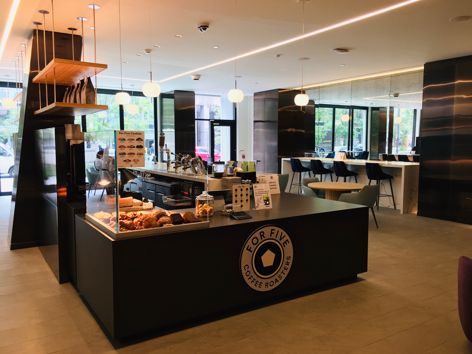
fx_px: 395
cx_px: 236
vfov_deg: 48.2
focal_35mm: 29
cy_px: 177
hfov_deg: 61.7
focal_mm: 4.15
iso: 25
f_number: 2.2
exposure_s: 1/40
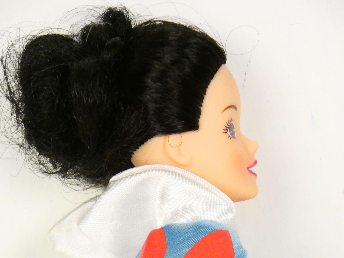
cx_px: 172
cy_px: 129
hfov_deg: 4.6
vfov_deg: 3.5
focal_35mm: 428
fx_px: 4253
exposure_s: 1/100
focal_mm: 76.7
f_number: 6.3
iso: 1600
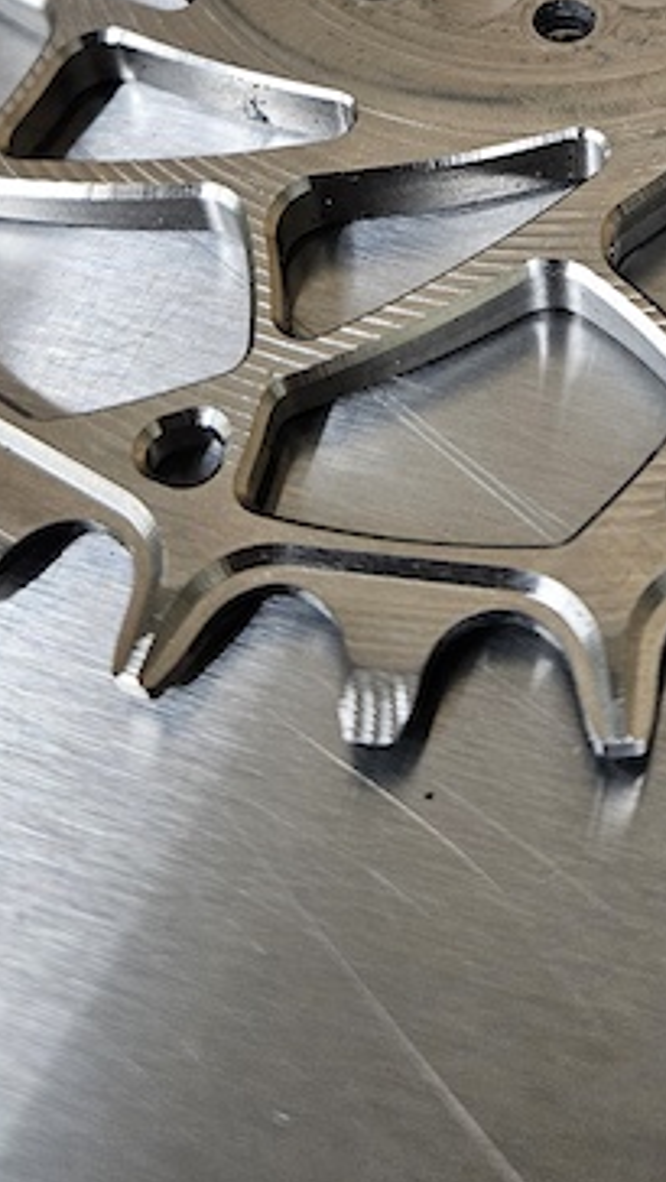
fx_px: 1725
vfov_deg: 34.0
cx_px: 549
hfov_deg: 21.5
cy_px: -42
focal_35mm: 55
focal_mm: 5.4
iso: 500
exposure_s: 1/100
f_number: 1.8
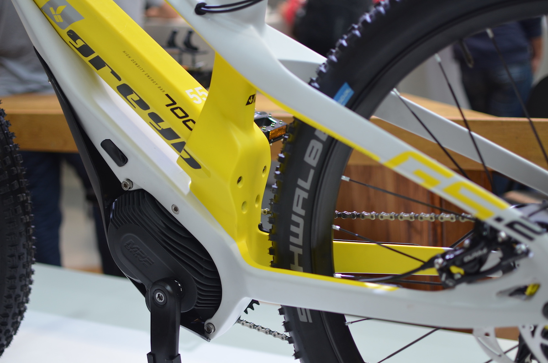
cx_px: 274
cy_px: 182
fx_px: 798
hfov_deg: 37.9
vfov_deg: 25.6
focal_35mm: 52
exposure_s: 1/200
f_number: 1.8
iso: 320
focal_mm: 35
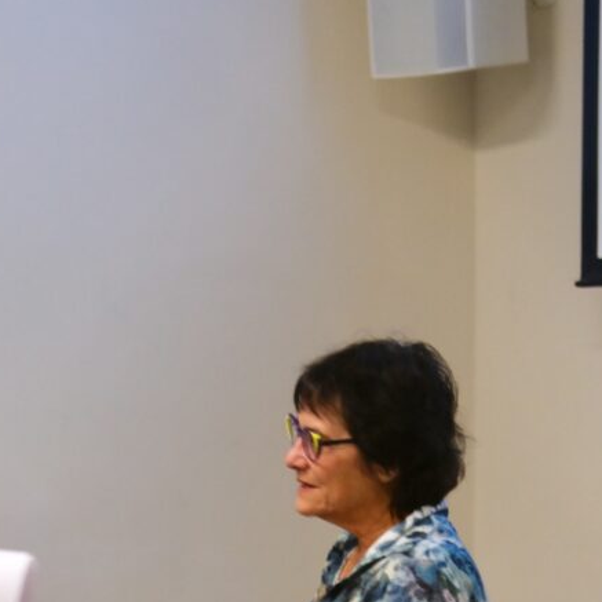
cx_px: -304
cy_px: 654
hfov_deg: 8.6
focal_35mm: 198
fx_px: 3896
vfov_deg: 8.8
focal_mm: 35
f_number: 2.5
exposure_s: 1/75
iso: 640
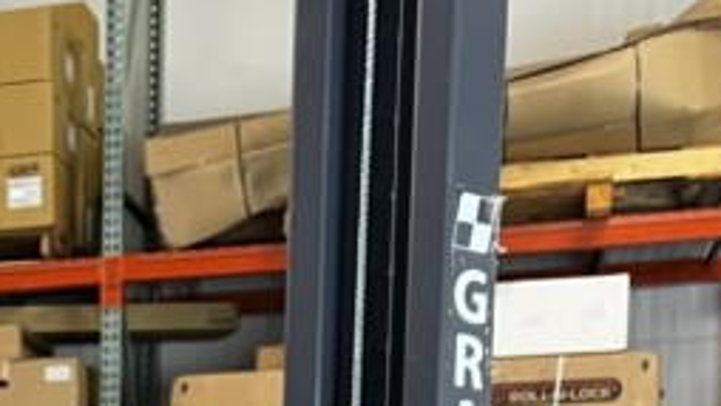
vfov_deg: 9.3
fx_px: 2180
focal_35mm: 114
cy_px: 1036
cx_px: -236
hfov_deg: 17.5
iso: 125
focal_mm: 5.7
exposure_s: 1/60
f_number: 1.5
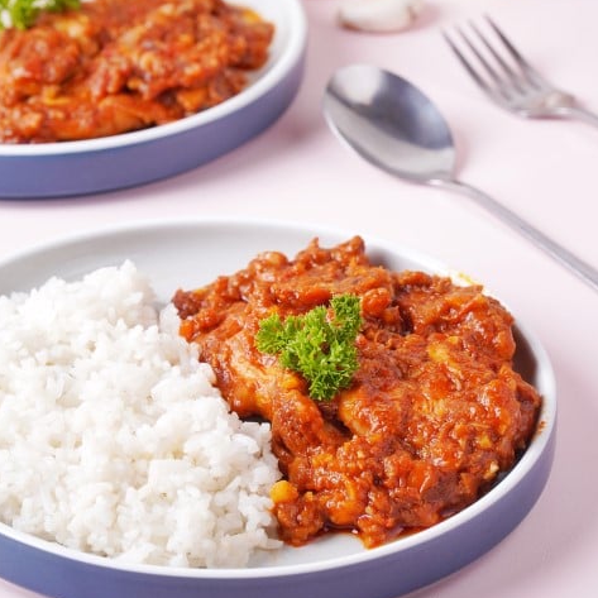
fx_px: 3356
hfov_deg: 10.2
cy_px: 209
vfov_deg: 10.2
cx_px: 298
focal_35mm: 172
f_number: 7.1
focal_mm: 83
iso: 320
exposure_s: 1/25
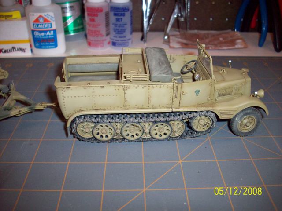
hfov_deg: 50.1
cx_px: 141
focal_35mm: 37
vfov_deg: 38.7
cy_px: 106
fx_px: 301
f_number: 2.8
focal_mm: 6.2
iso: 160
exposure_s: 1/64
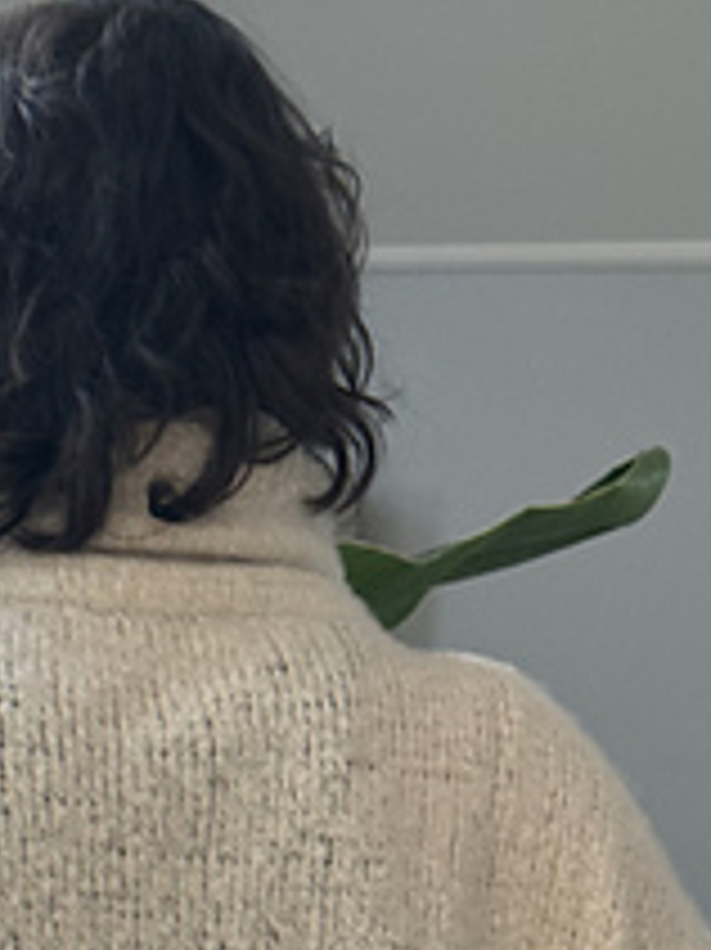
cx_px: 146
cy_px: 1054
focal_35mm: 114
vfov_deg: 16.7
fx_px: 3125
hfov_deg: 12.9
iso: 250
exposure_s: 1/57
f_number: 1.78
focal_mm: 6.86
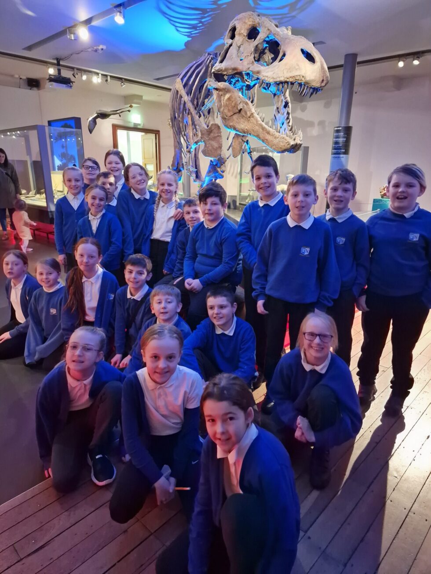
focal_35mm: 23
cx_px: 216
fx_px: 382
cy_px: 287
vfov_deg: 73.9
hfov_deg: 58.9
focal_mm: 6.4
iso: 1600
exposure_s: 1/13
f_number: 1.8
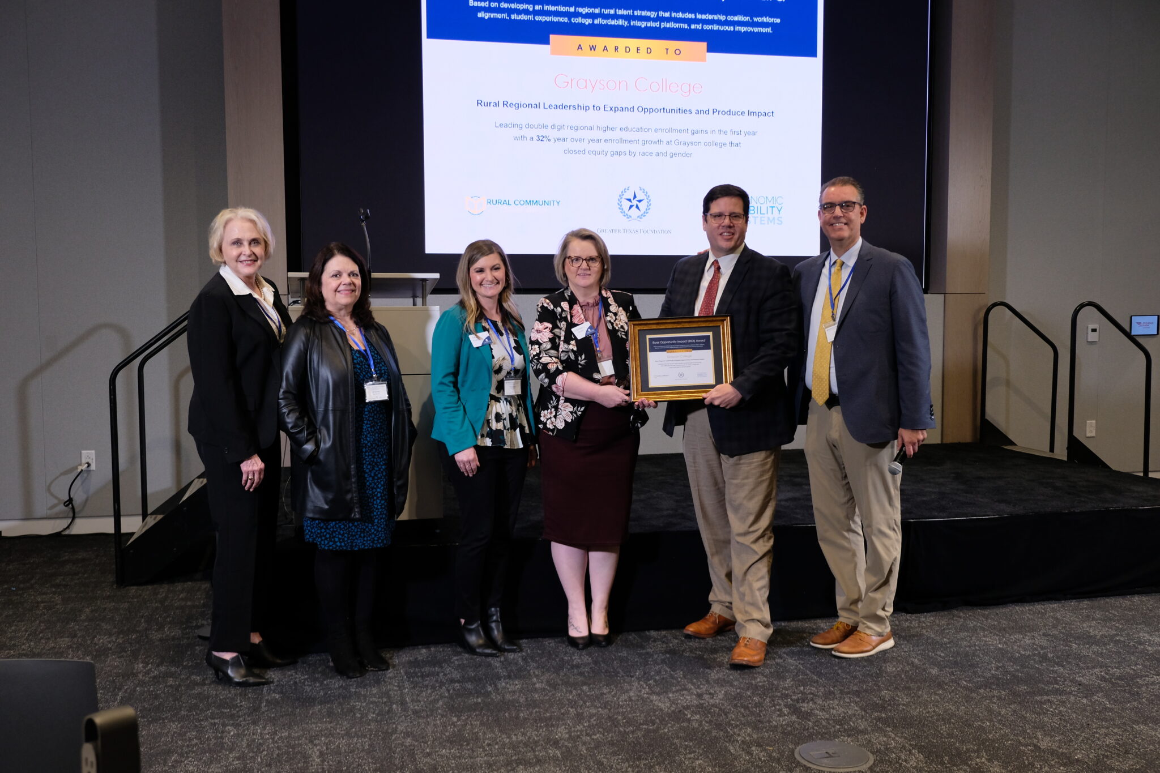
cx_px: 580
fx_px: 1063
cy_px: 386
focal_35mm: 33
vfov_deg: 40.0
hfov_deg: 57.2
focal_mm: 22.3
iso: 800
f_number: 3.2
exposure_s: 1/85
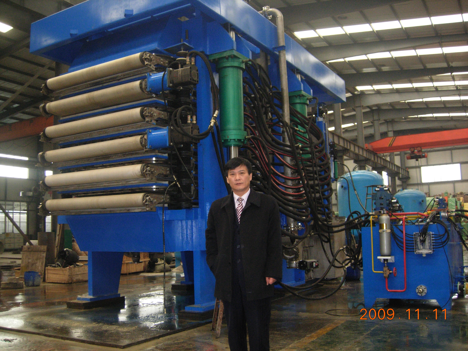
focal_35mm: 36
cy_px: 176
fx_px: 487
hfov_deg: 51.4
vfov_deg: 39.7
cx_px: 234
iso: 200
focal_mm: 7.5
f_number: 2.7
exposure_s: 1/181
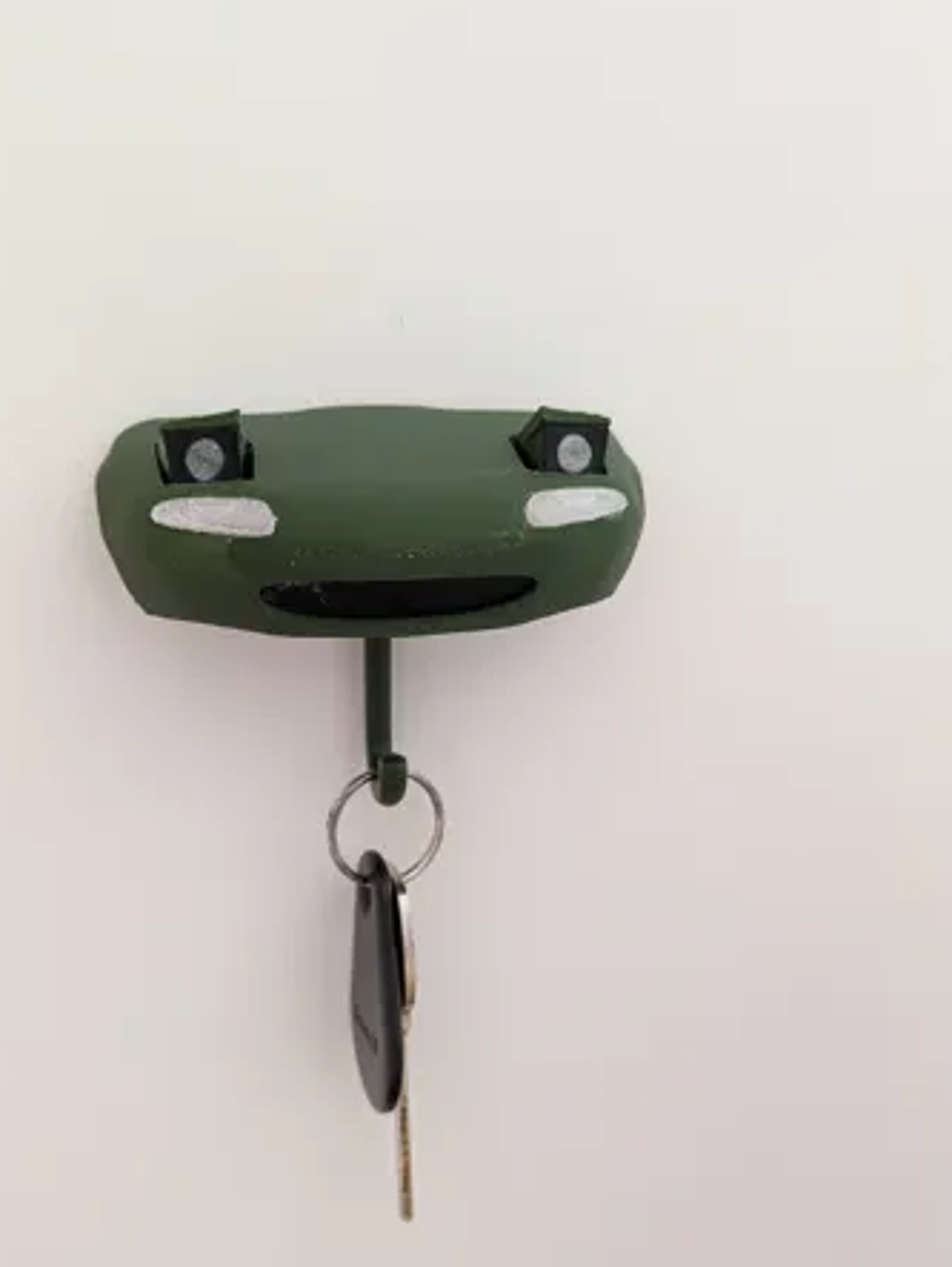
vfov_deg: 59.9
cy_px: 678
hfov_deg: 46.7
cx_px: 397
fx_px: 1098
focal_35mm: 30
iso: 516
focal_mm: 5.43
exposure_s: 1/100
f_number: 1.89
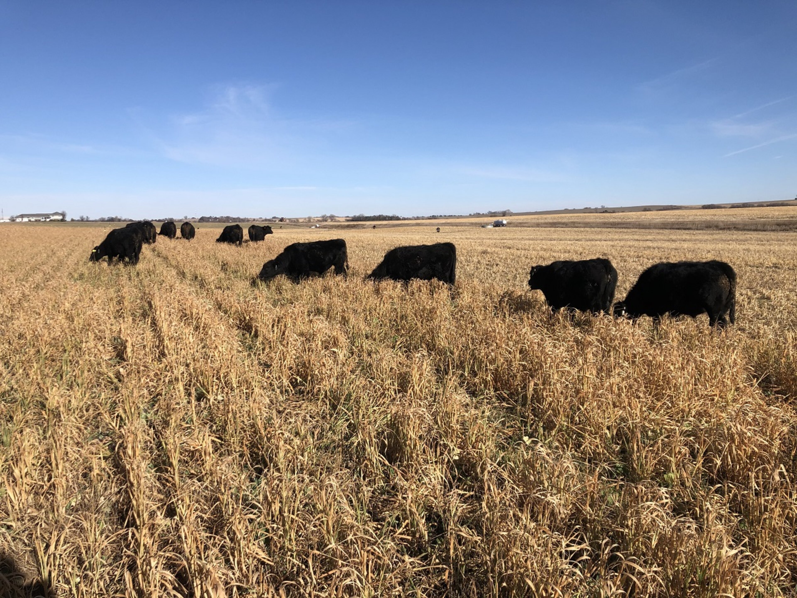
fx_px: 645
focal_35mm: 28
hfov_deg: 63.4
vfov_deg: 49.8
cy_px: 299
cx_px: 398
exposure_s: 1/2667
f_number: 1.8
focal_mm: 3.99
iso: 20
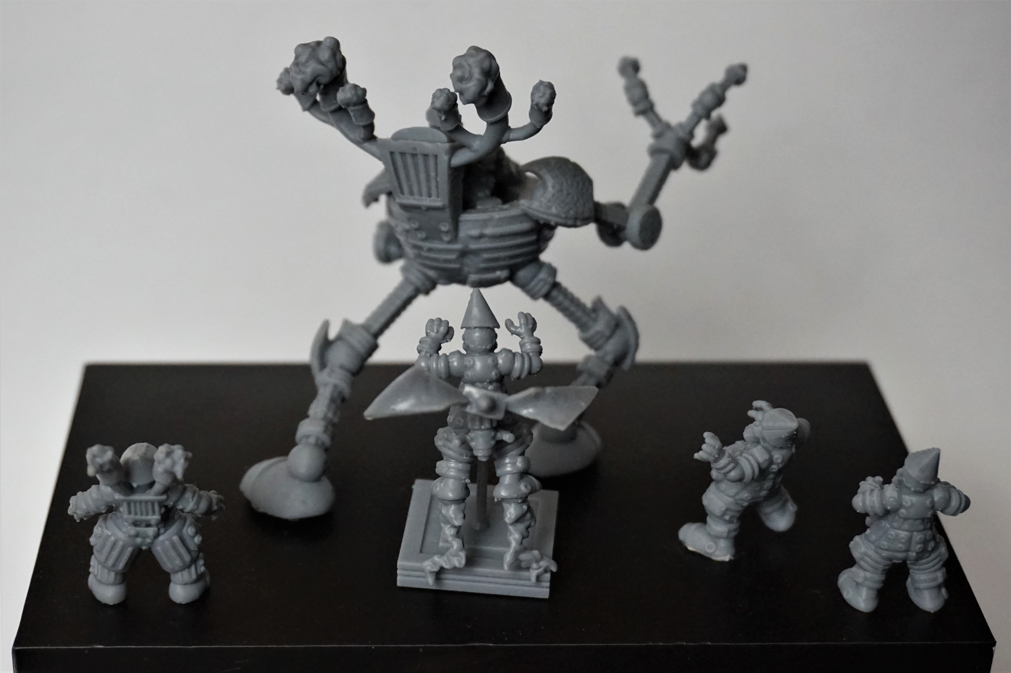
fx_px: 1642
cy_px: 336
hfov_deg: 34.2
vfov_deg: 23.2
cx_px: 506
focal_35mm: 58
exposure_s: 1/60
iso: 2000
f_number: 5.6
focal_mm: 39
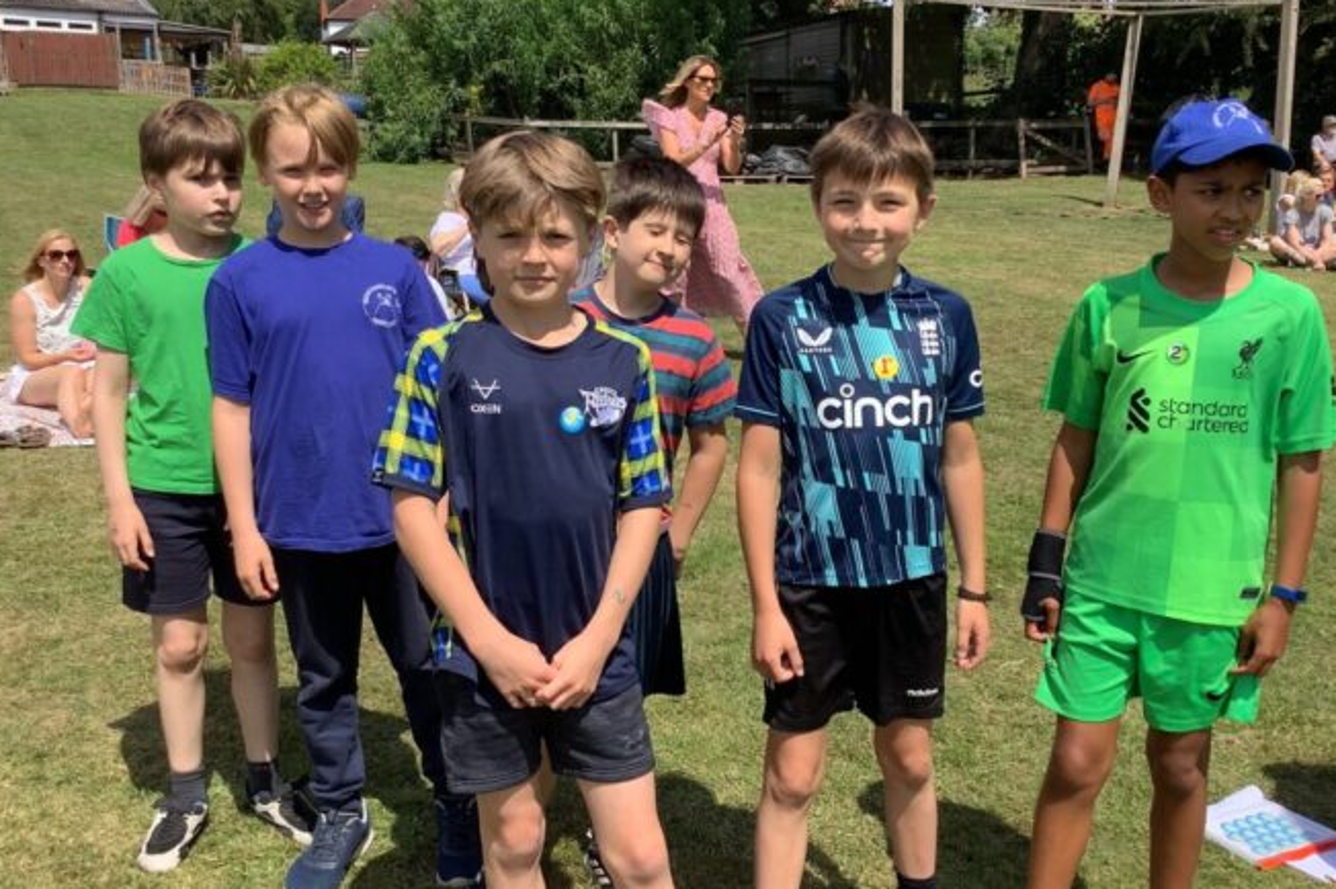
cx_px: 641
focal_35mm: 38
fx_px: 1409
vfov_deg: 35.0
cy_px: 414
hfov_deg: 50.7
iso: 25
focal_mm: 3.3
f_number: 2.4
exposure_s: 1/1058
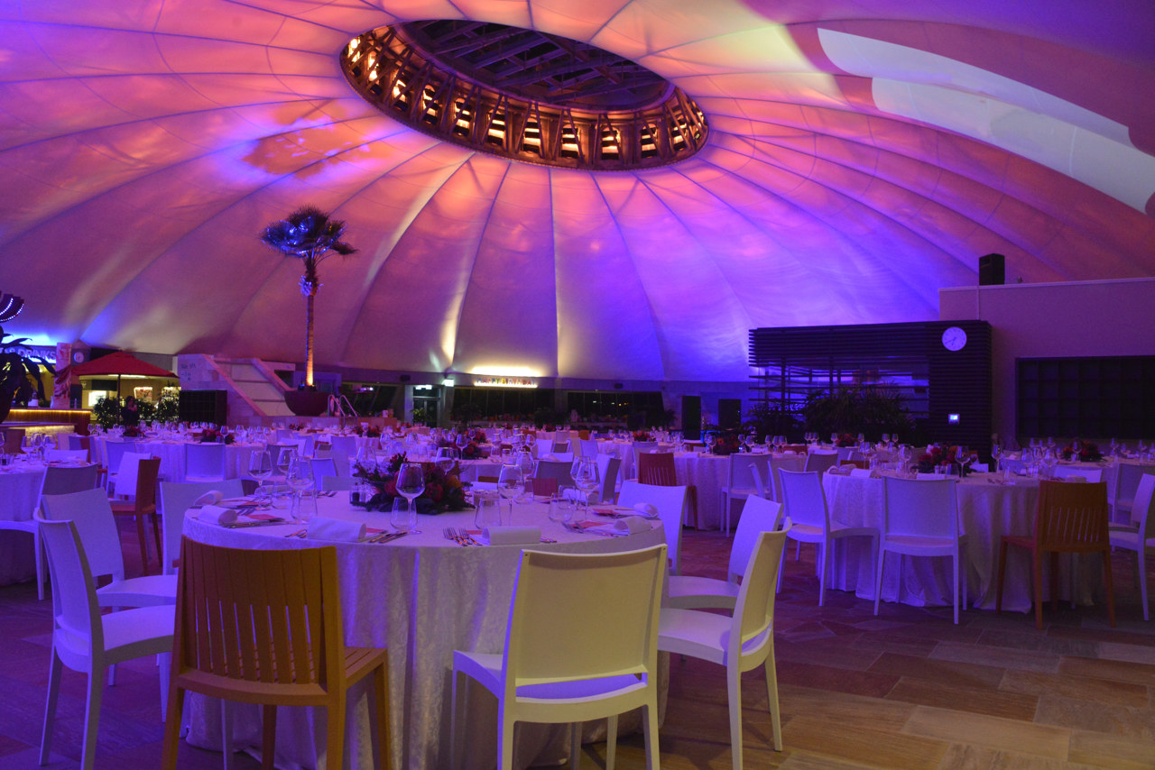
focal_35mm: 28
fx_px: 898
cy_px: 385
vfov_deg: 46.4
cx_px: 578
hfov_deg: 65.5
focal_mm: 28
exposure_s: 1/30
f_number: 7.1
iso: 6400
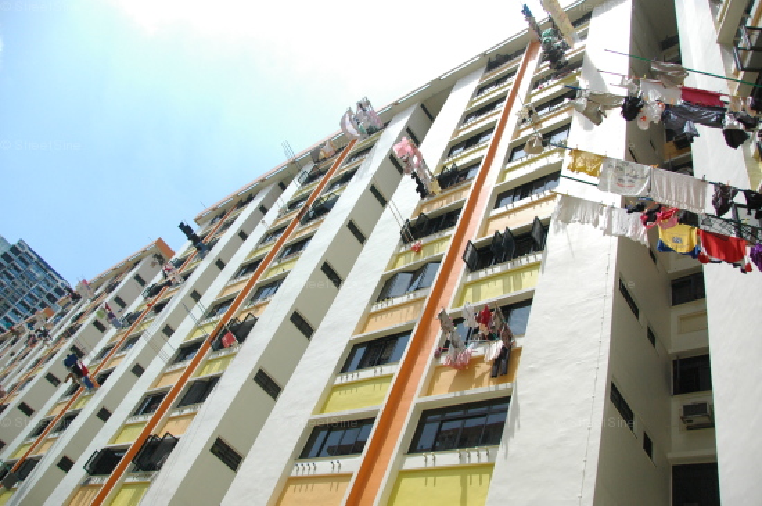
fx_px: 571
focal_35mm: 27
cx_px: 381
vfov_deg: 47.8
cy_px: 253
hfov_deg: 67.5
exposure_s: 1/5000
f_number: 4
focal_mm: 18
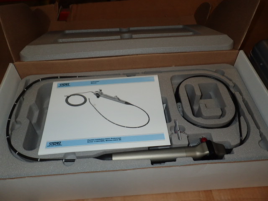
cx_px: 134
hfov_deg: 60.0
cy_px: 100
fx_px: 232
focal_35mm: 30
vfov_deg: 46.8
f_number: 6.3
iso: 320
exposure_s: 1/30
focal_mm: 5.5
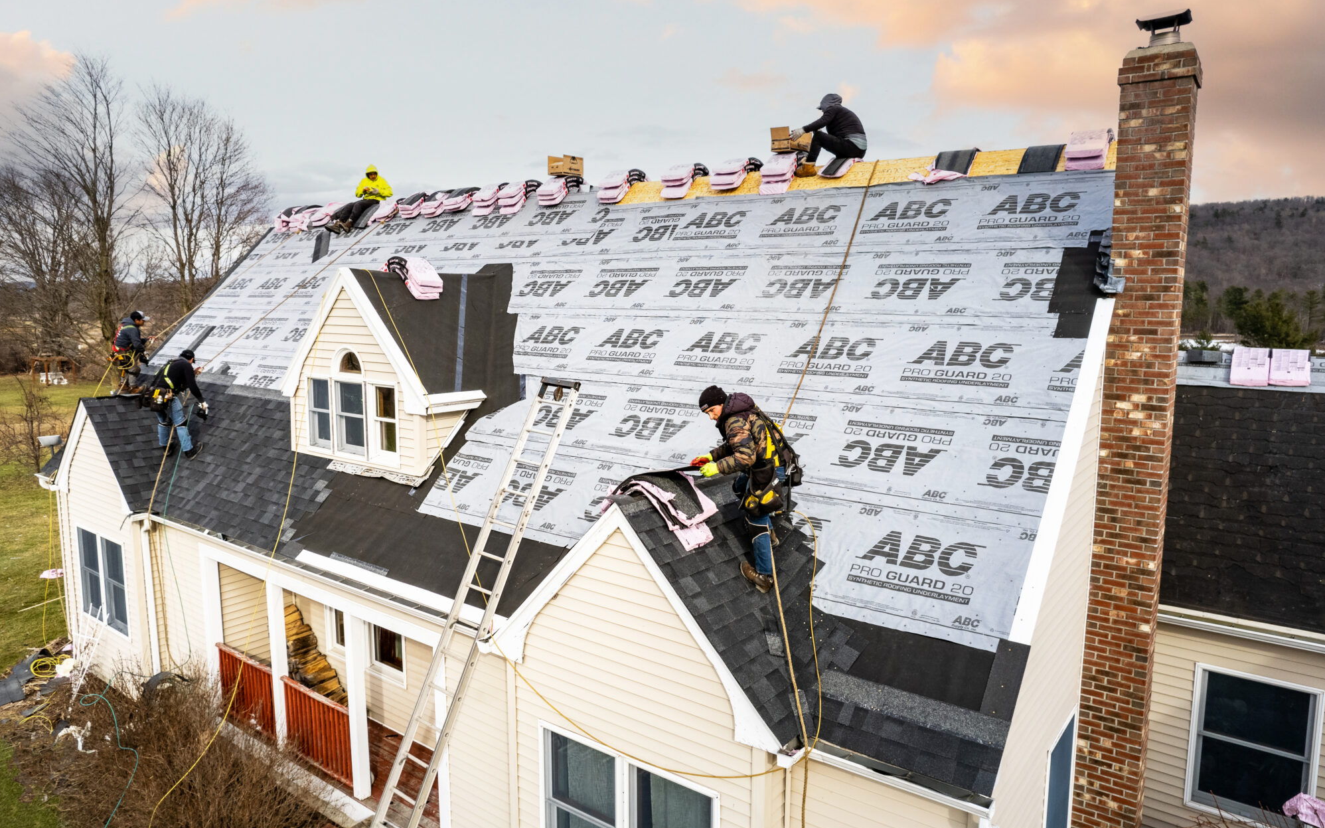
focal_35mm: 23
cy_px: 403
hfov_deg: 77.2
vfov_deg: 53.0
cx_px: 669
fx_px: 830
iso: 120
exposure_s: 1/1250
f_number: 2.8
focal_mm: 8.38
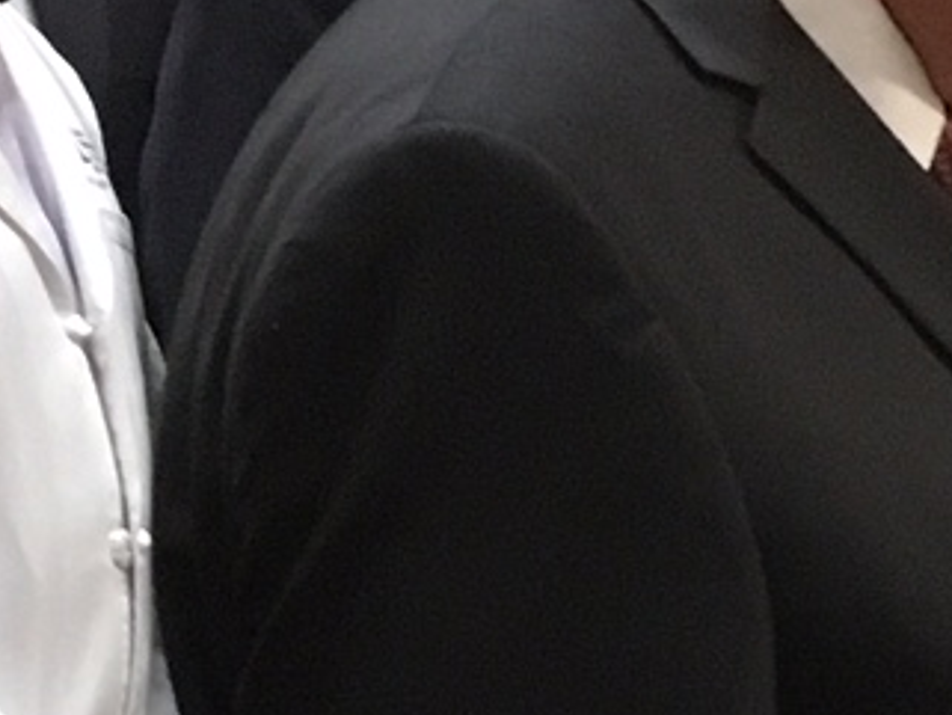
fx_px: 5007
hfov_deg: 10.7
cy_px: 1080
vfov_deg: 8.0
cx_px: 1068
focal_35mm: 182
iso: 250
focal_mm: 4.15
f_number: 2.2
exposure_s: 1/15
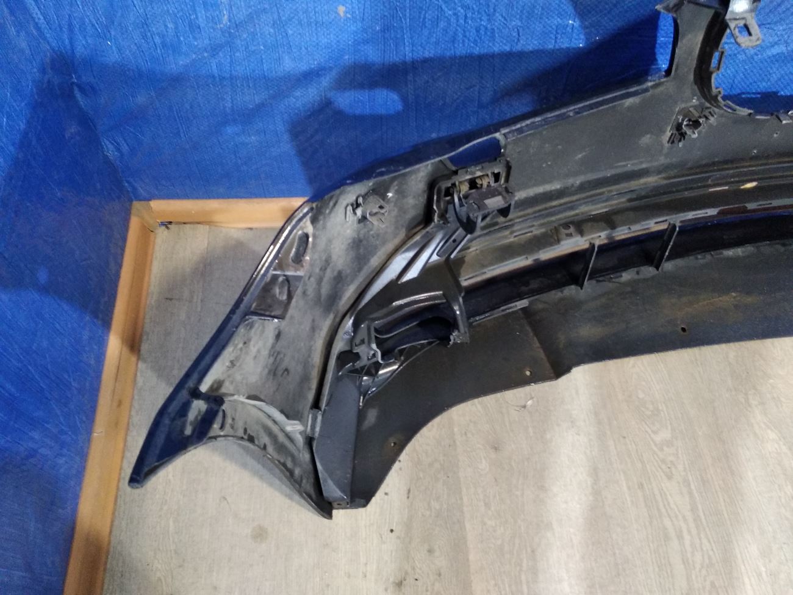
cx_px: 396
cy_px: 298
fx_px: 596
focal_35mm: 26
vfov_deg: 53.1
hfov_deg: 67.3
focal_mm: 3.81
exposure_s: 1/25
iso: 1250
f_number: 2.2
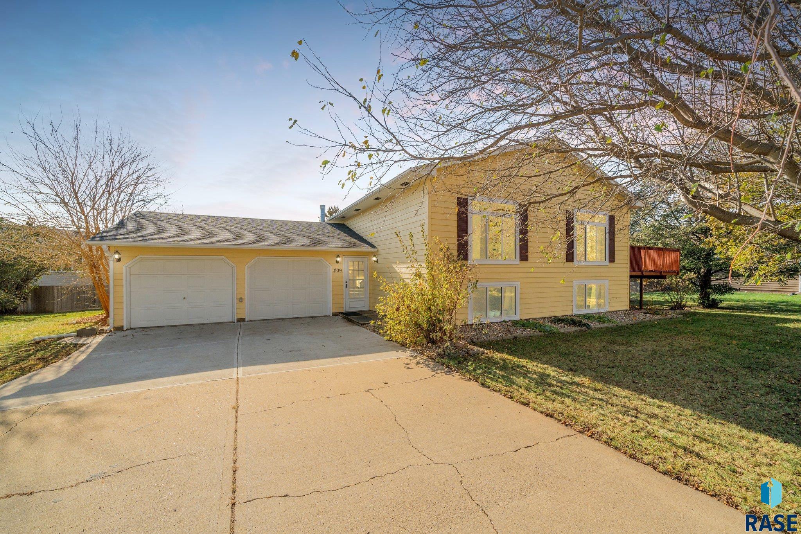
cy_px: 267
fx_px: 311
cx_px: 400
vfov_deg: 81.2
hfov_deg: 104.3
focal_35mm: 14
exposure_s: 1/640
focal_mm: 14
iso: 400
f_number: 8
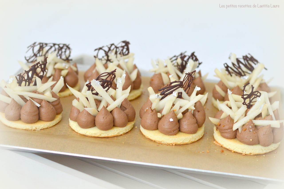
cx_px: 142
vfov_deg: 18.1
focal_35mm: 75
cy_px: 94
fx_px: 591
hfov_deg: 27.0
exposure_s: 1/80
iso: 900
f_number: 3.2
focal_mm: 50
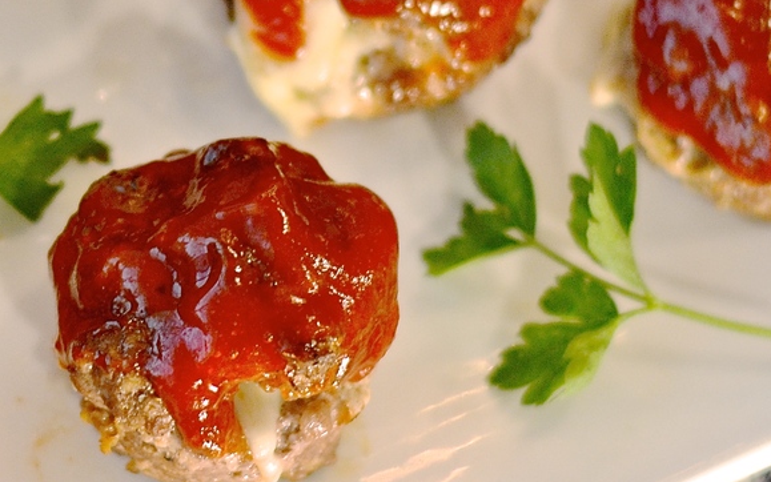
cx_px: 141
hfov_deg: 10.6
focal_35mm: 198
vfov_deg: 6.6
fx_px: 4161
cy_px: 83
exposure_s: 1/60
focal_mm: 50
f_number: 2.2
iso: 400
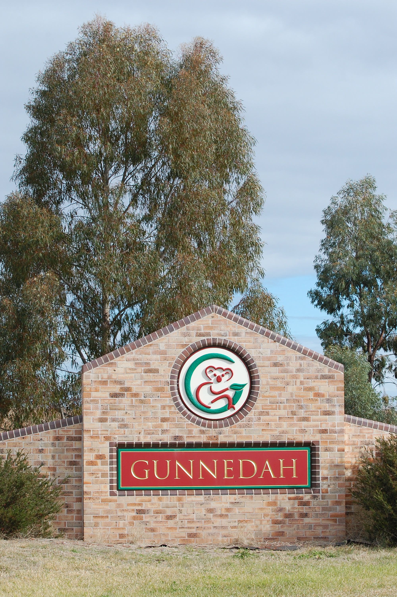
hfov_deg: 13.0
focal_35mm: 105
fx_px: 1740
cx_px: 198
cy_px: 298
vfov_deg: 19.5
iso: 320
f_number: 10
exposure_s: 1/250
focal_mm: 70
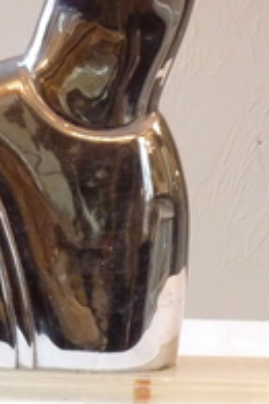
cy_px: 25
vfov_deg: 8.2
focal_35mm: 250
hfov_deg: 5.5
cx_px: 126
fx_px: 2802
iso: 400
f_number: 4.2
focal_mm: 12.8
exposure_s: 1/15
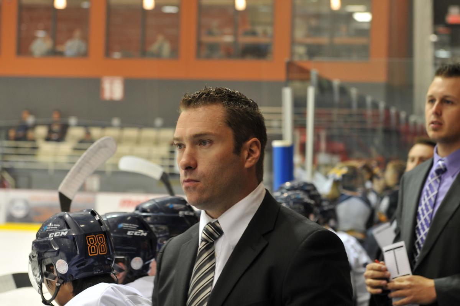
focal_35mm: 105
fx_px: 1340
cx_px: 230
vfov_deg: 13.0
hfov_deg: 19.5
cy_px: 153
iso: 500
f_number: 4
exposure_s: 1/60
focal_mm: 70
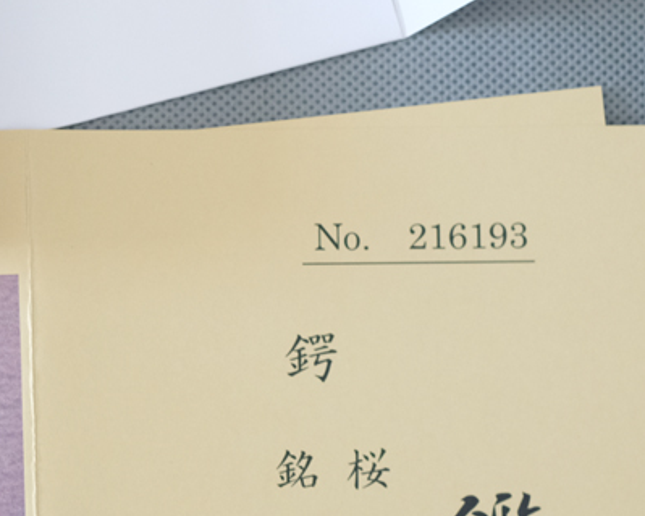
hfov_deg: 7.5
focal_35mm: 254
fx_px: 4848
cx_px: -152
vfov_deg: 6.1
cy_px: 302
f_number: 4
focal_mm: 60
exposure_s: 1/125
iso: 1600
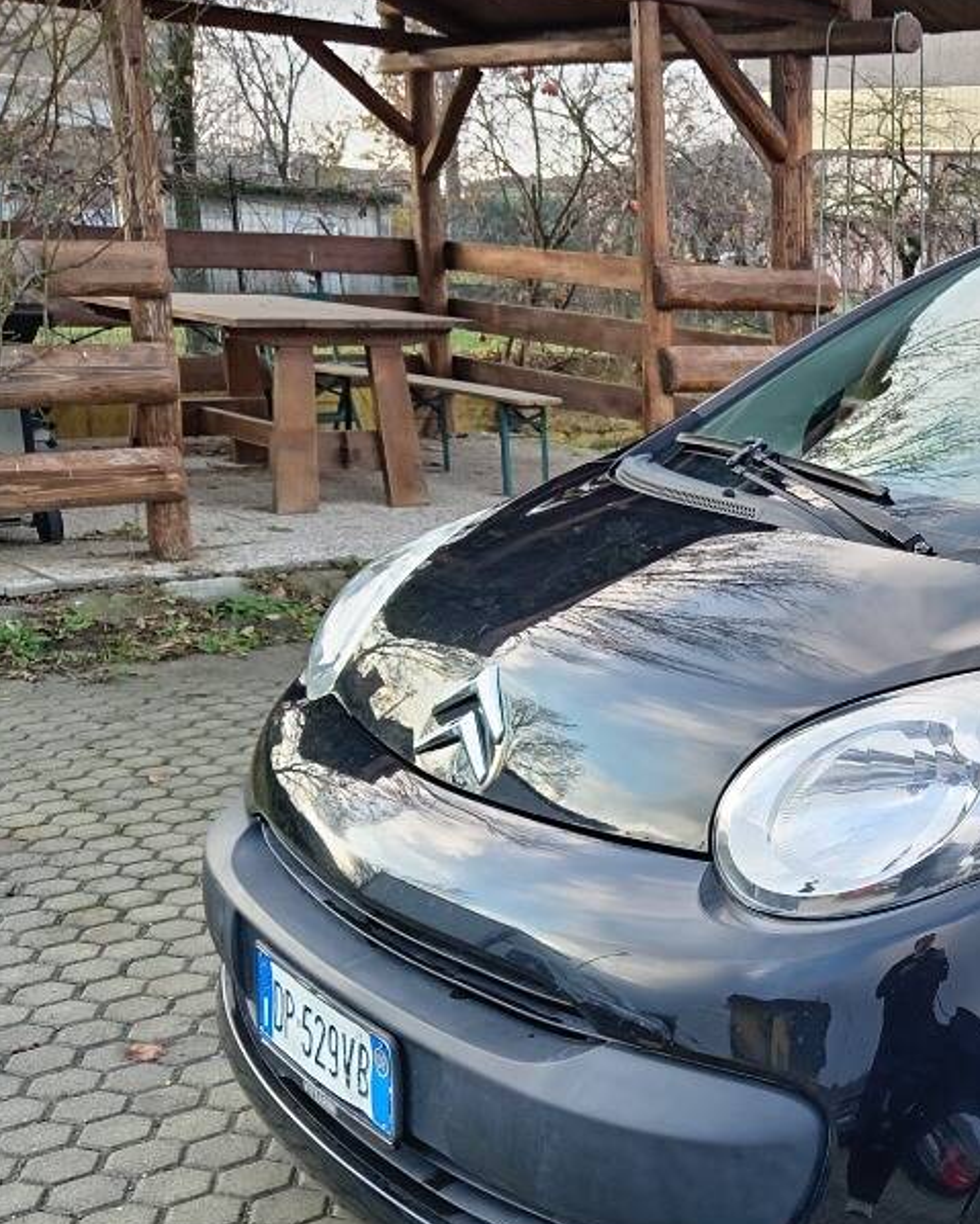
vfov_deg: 39.3
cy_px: 759
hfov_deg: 29.1
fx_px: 1703
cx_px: 1069
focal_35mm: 47
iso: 108
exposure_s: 1/50
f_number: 1.8
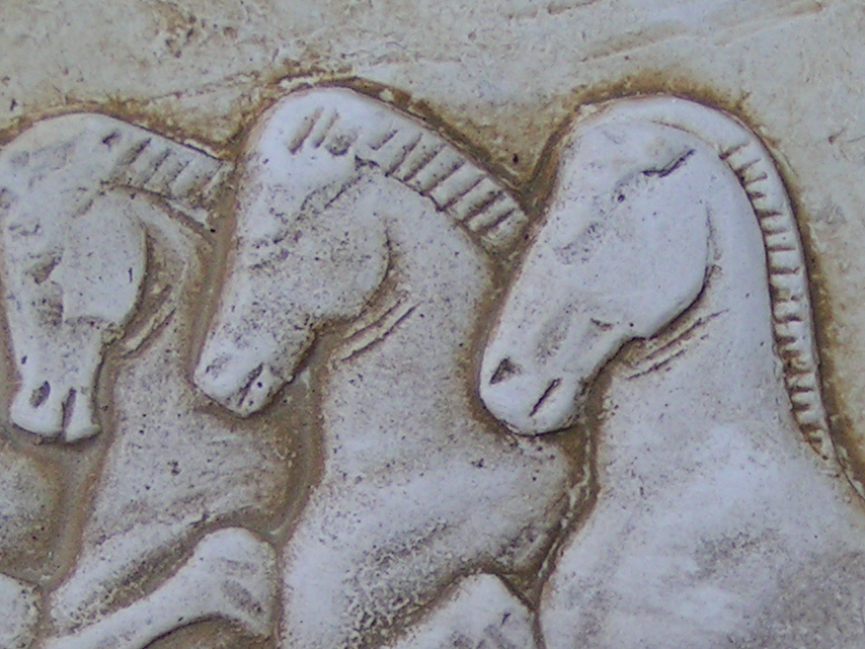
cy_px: 611
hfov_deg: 13.0
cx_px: 606
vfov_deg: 9.8
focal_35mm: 151
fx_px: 3774
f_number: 3.2
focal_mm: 9.7
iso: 80
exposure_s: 1/60
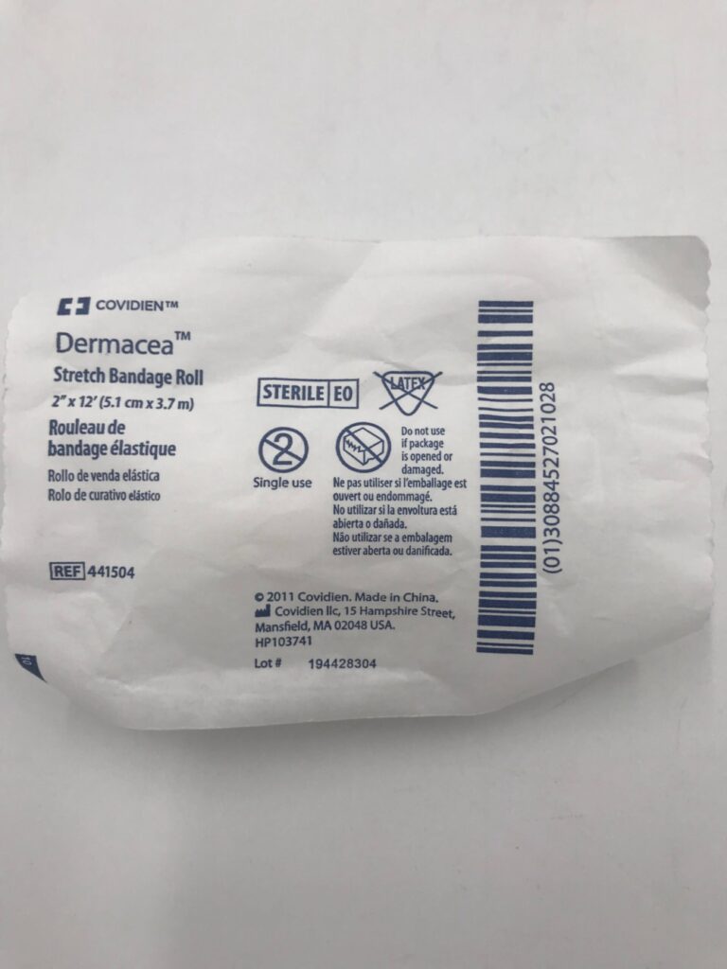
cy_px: 484
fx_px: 784
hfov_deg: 49.7
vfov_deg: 63.4
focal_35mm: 28
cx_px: 364
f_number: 1.8
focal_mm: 3.99
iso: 20
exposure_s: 1/209
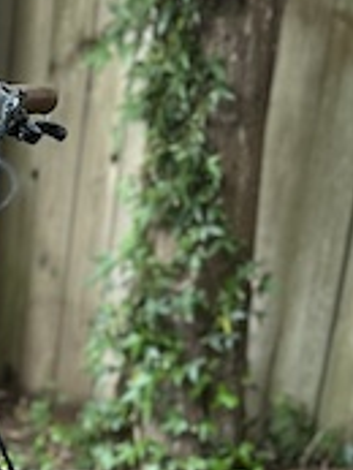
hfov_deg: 12.7
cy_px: 695
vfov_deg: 16.3
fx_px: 1507
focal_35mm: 111
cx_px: -176
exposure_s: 1/105
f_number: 1.78
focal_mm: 6.86
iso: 250
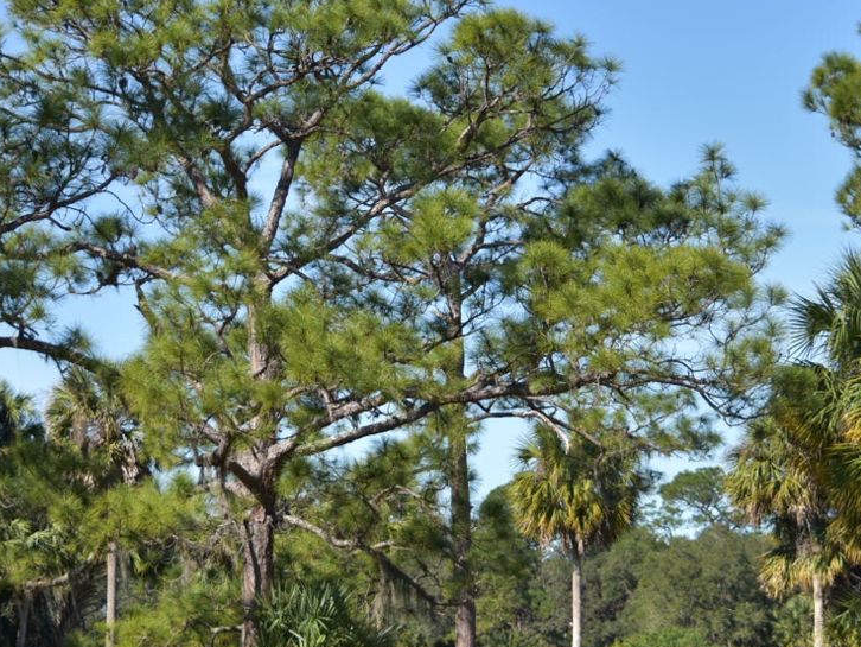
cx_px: 542
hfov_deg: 12.9
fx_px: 3805
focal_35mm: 153
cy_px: 373
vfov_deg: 9.7
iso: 100
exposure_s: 1/640
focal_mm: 55
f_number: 4.5
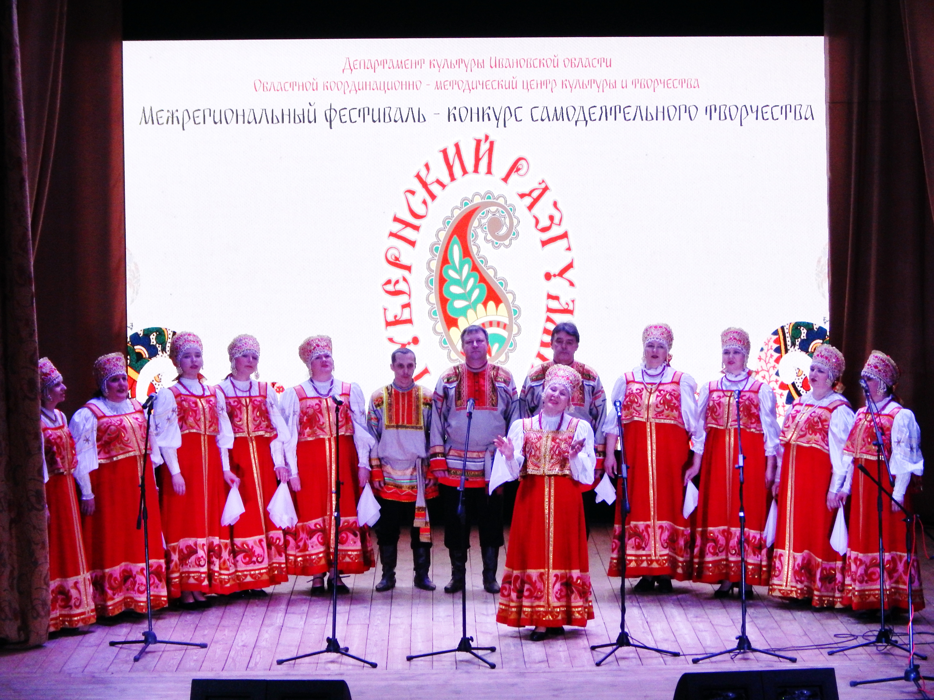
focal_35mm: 115
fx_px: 3103
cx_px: 467
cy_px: 350
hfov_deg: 17.1
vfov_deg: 12.9
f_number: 4.6
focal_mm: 20.5
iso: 400
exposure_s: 1/100
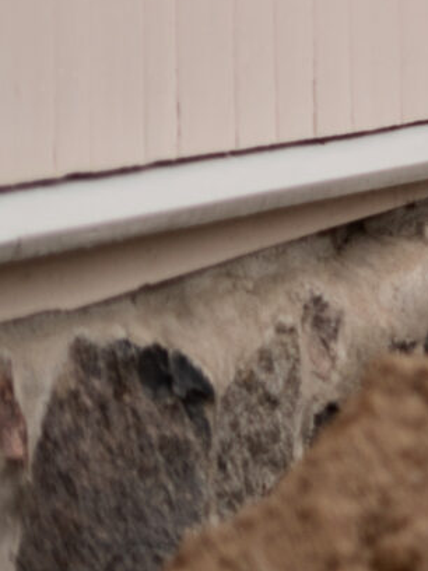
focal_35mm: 302
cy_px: -170
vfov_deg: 6.5
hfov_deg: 4.5
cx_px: 1690
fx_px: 4979
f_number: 2.5
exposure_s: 1/250
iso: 160
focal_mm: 50
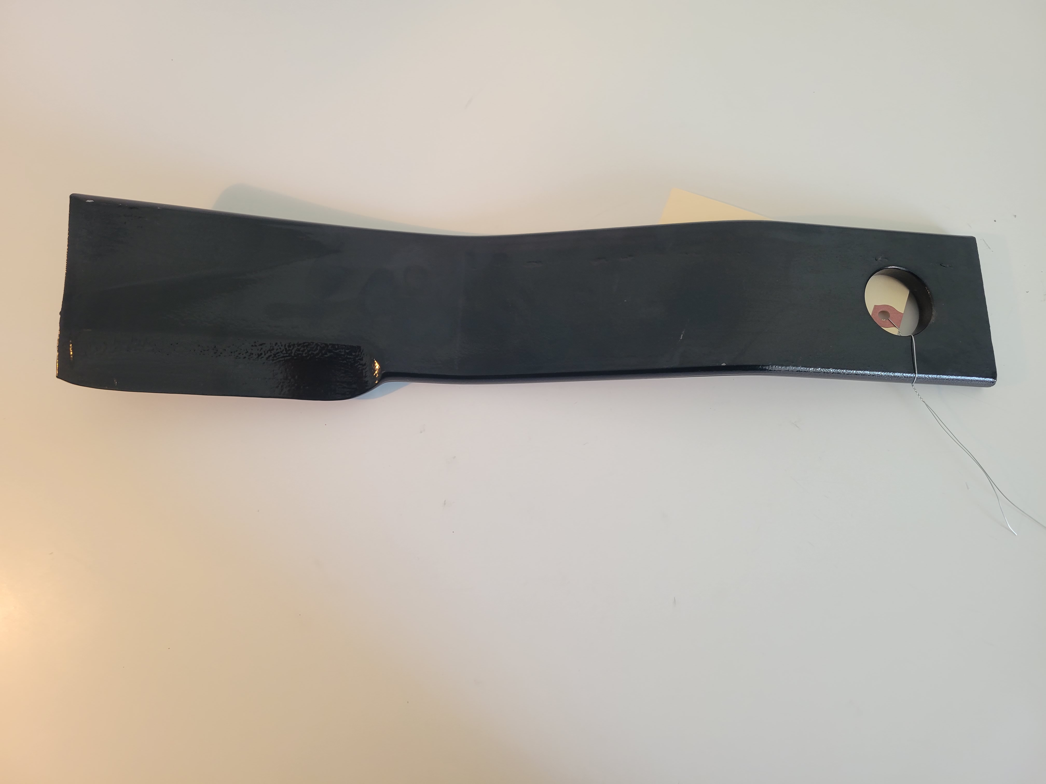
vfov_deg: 53.1
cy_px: 392
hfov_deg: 67.3
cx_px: 523
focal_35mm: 26
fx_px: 786
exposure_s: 1/120
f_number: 1.8
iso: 80
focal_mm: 5.4
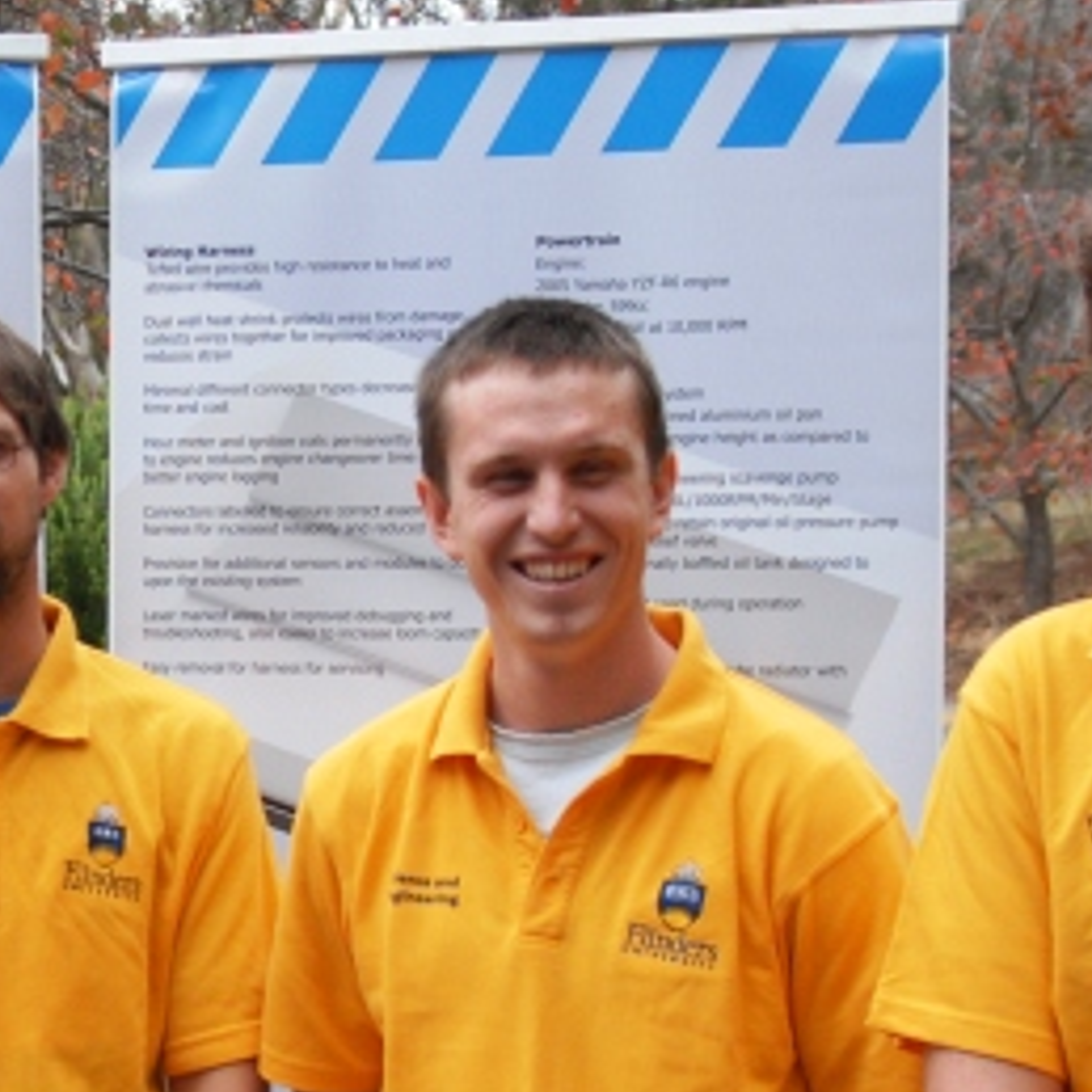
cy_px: 732
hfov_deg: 16.8
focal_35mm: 101
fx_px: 3605
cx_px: -72
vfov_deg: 17.2
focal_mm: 20
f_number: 2.8
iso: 320
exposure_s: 1/800
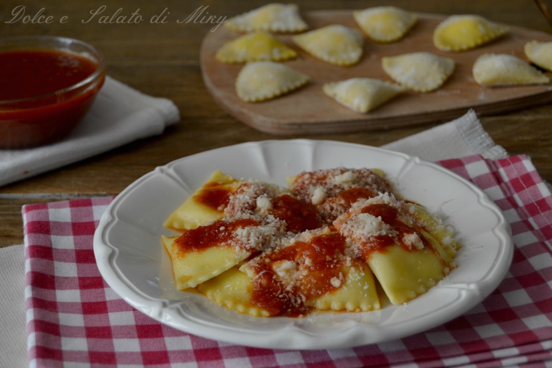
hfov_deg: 24.6
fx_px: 1265
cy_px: 184
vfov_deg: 16.6
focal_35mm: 82
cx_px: 276
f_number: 5.6
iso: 100
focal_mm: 55
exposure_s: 1.3
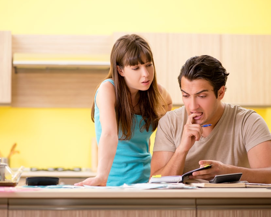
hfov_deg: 16.2
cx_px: 124
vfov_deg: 13.0
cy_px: 108
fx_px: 954
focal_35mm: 119
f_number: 4
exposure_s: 1/100
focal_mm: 105
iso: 100
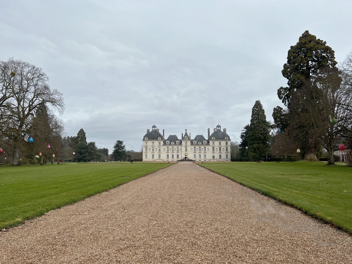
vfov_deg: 53.1
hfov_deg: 67.3
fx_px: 264
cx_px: 176
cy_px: 132
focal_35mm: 26
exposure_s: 1/4630
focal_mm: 5.7
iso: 50
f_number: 1.5
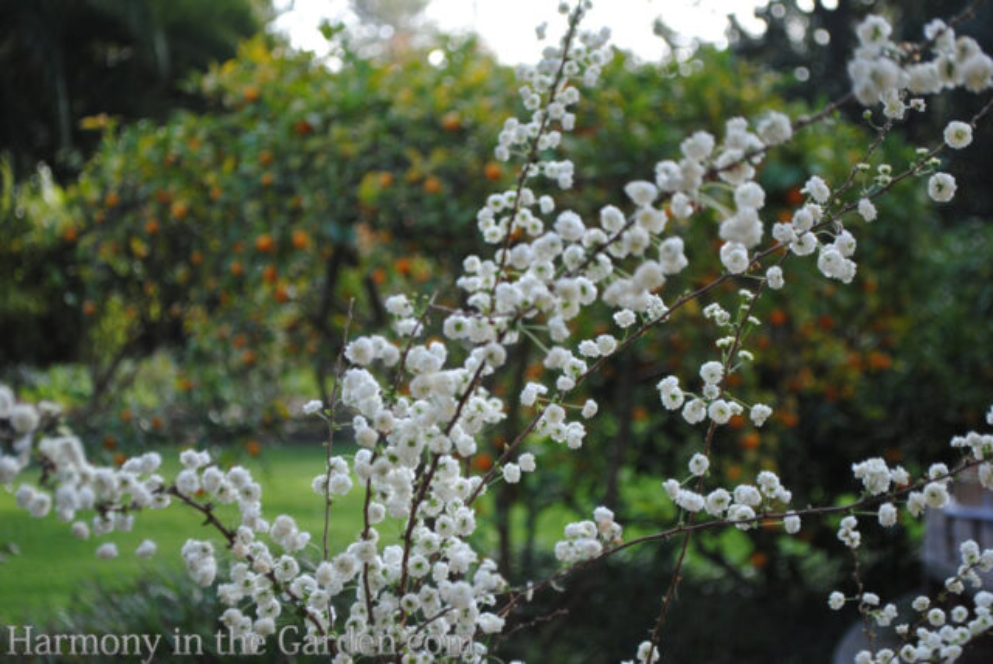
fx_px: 1988
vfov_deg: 19.0
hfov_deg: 28.0
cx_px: 496
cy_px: 332
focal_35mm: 72
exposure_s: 1/100
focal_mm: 48
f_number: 5.6
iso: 200
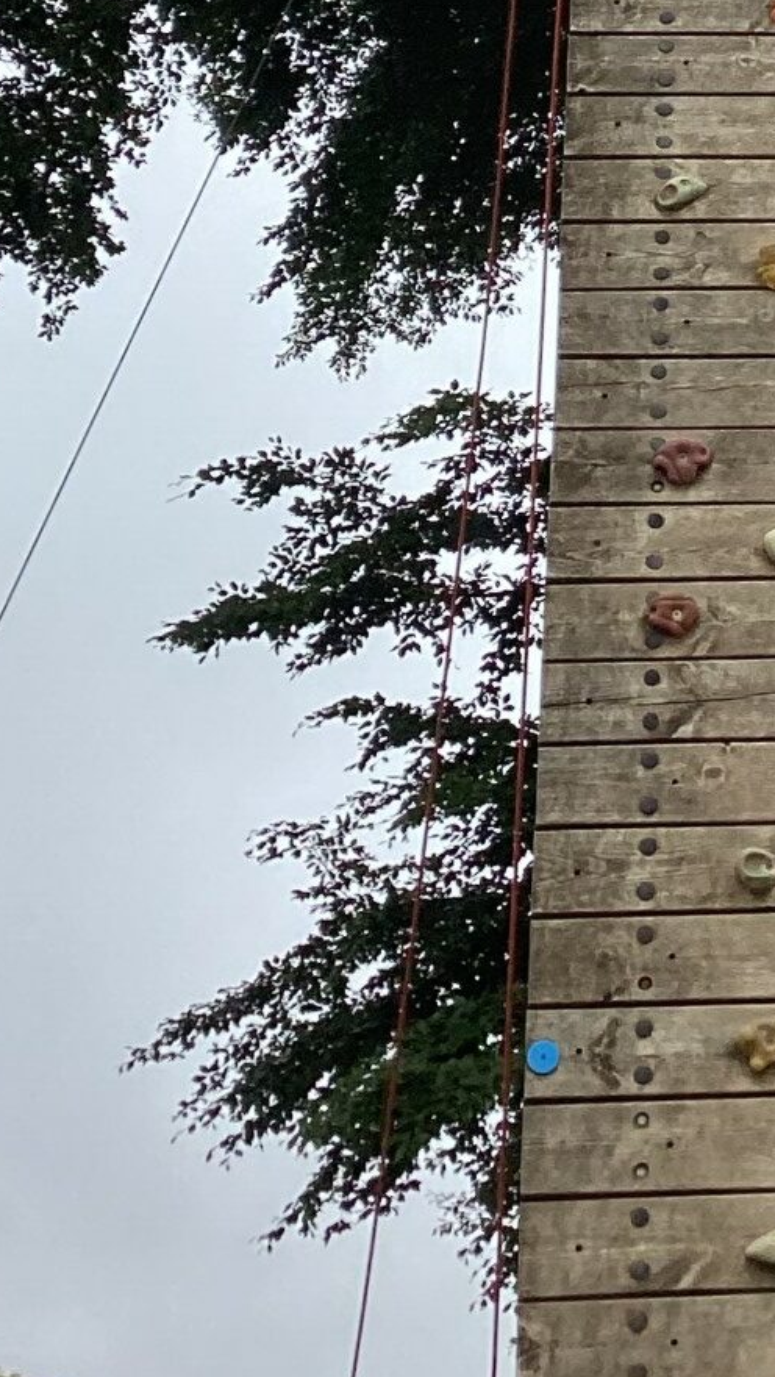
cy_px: -410
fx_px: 3359
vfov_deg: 21.1
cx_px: 1036
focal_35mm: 92
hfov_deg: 12.7
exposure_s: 1/1018
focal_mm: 3.3
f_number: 2.4
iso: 25
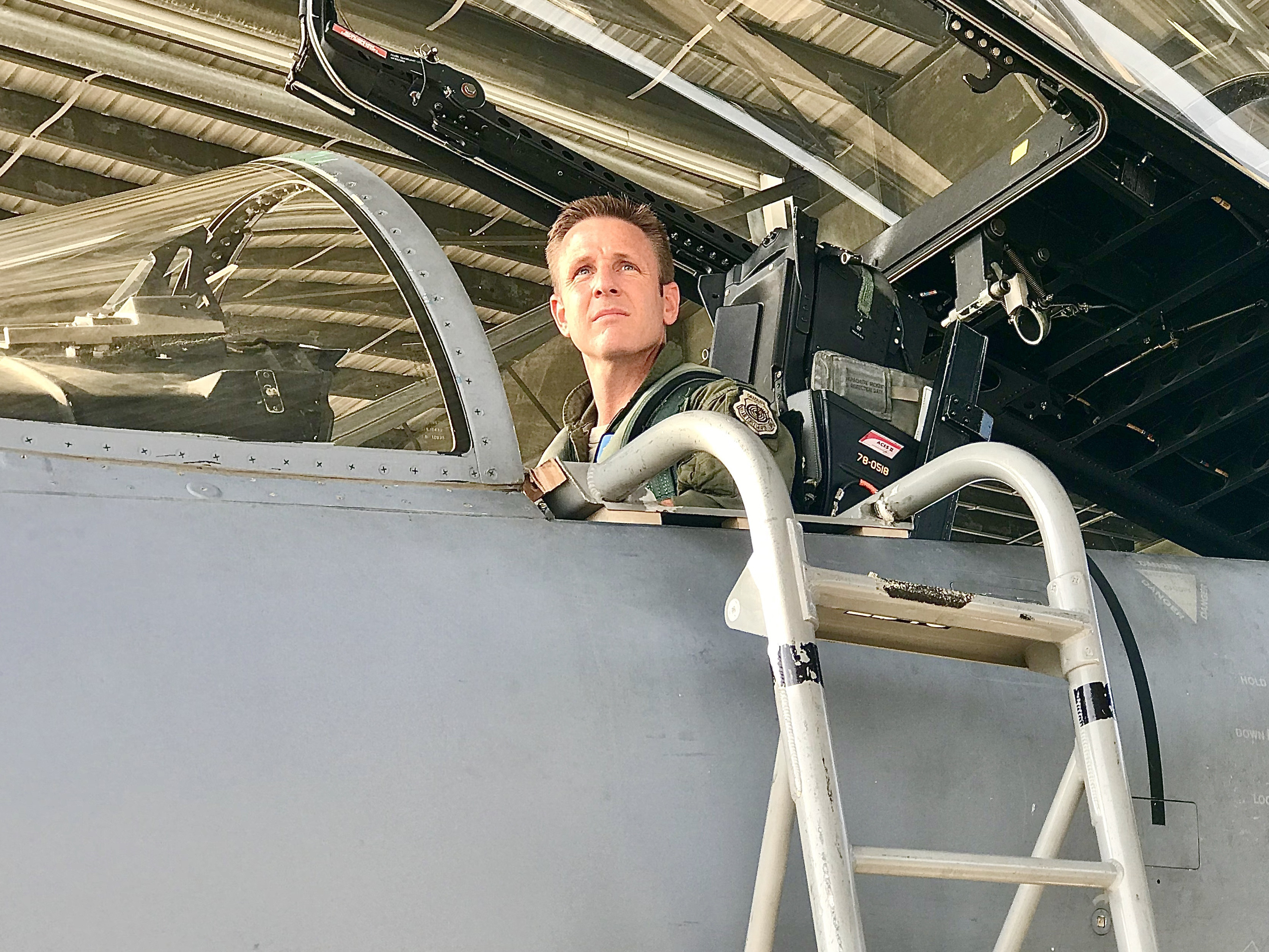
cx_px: 634
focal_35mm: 57
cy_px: 476
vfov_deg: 25.7
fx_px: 2090
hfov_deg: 33.8
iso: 25
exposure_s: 1/120
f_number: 2.8
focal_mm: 6.6
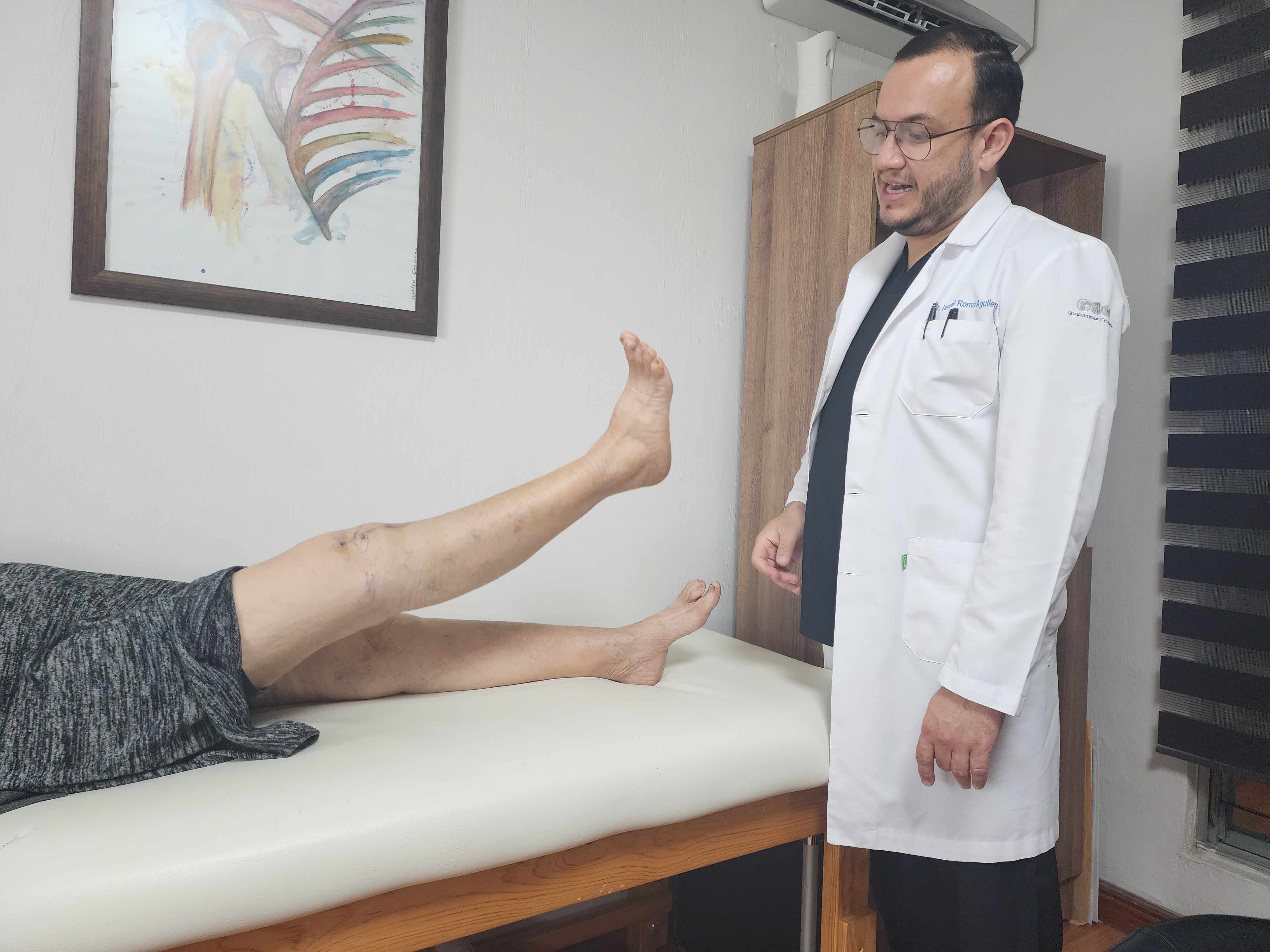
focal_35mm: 23
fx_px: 844
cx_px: 635
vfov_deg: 58.9
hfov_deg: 73.9
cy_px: 476
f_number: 1.8
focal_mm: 6.4
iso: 320
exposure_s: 1/120
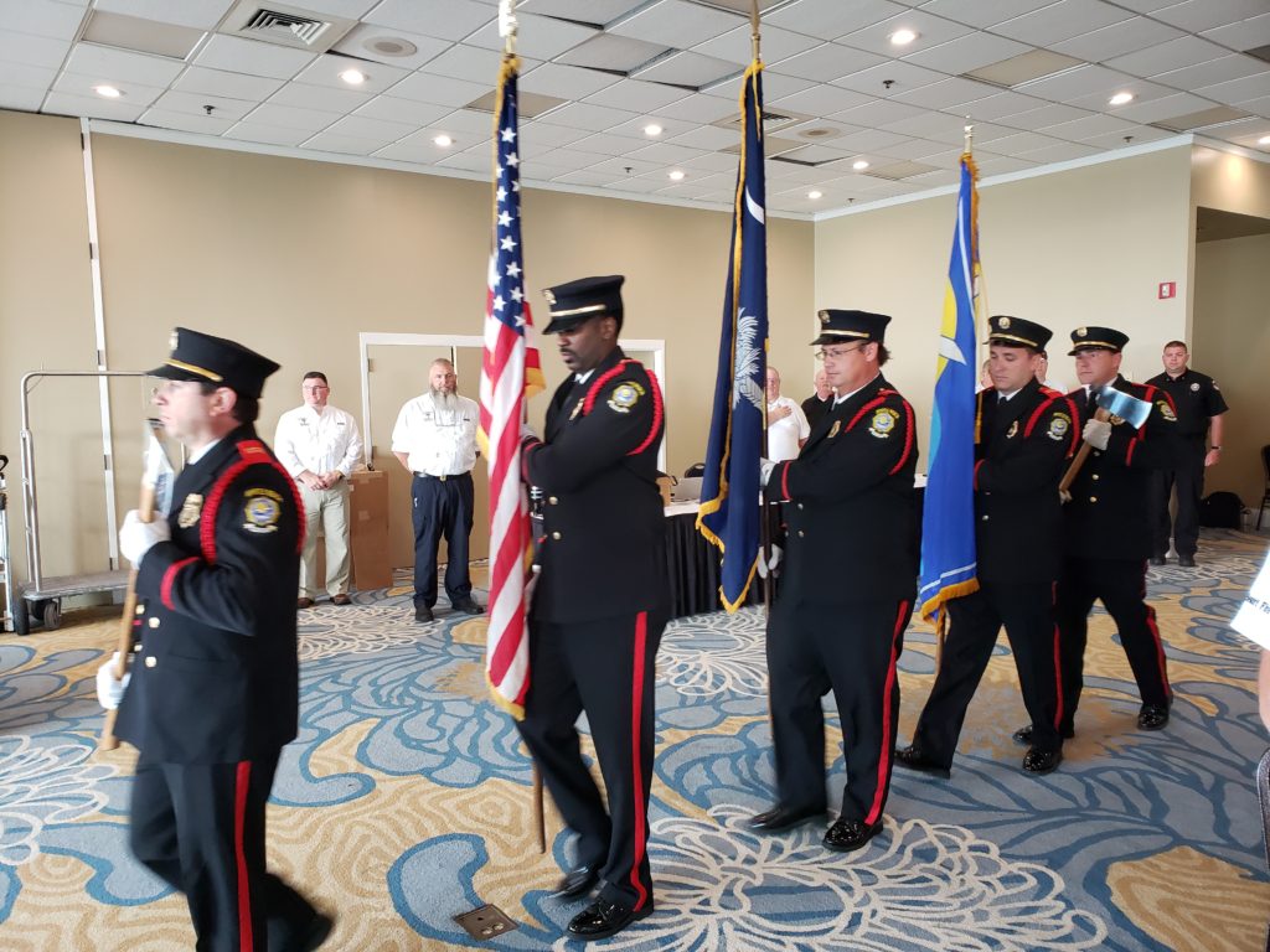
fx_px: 954
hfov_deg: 67.3
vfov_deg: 53.1
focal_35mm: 26
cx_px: 635
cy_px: 476
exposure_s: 1/60
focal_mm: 4.3
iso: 400
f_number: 2.4
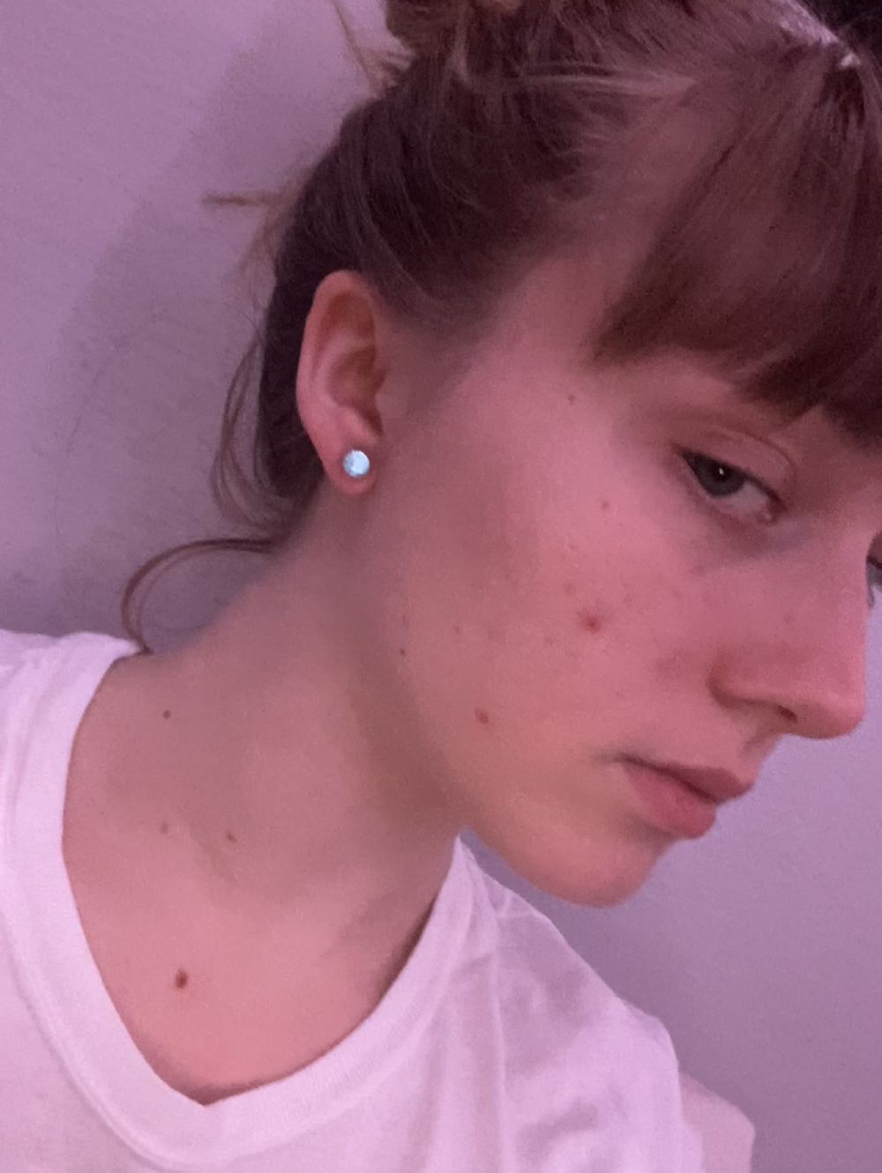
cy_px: 586
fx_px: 1086
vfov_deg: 56.8
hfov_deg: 44.2
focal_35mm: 32
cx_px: 441
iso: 1000
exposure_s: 1/15
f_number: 2.2
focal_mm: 2.87
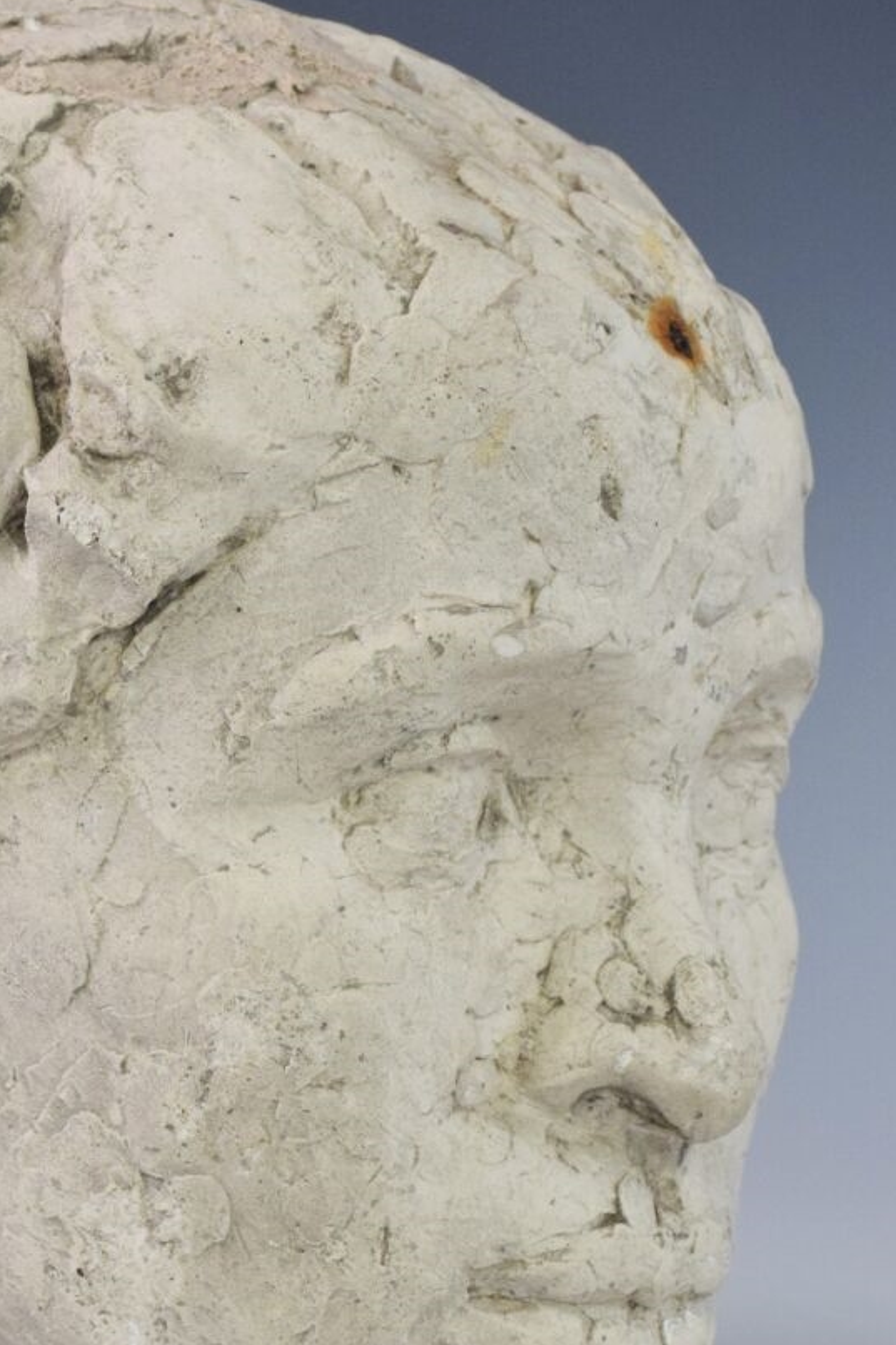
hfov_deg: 7.3
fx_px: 6984
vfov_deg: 11.0
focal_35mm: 187
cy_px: 749
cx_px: 95
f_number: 10
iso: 800
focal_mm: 62
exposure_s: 1/50
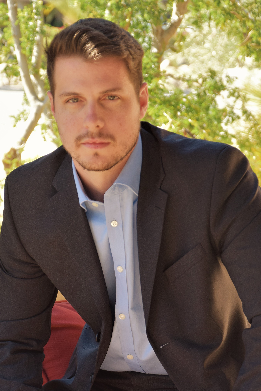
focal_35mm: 120
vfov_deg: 17.1
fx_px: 1305
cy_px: 196
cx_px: 130
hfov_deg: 11.4
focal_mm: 80
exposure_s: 1/320
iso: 400
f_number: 5.6
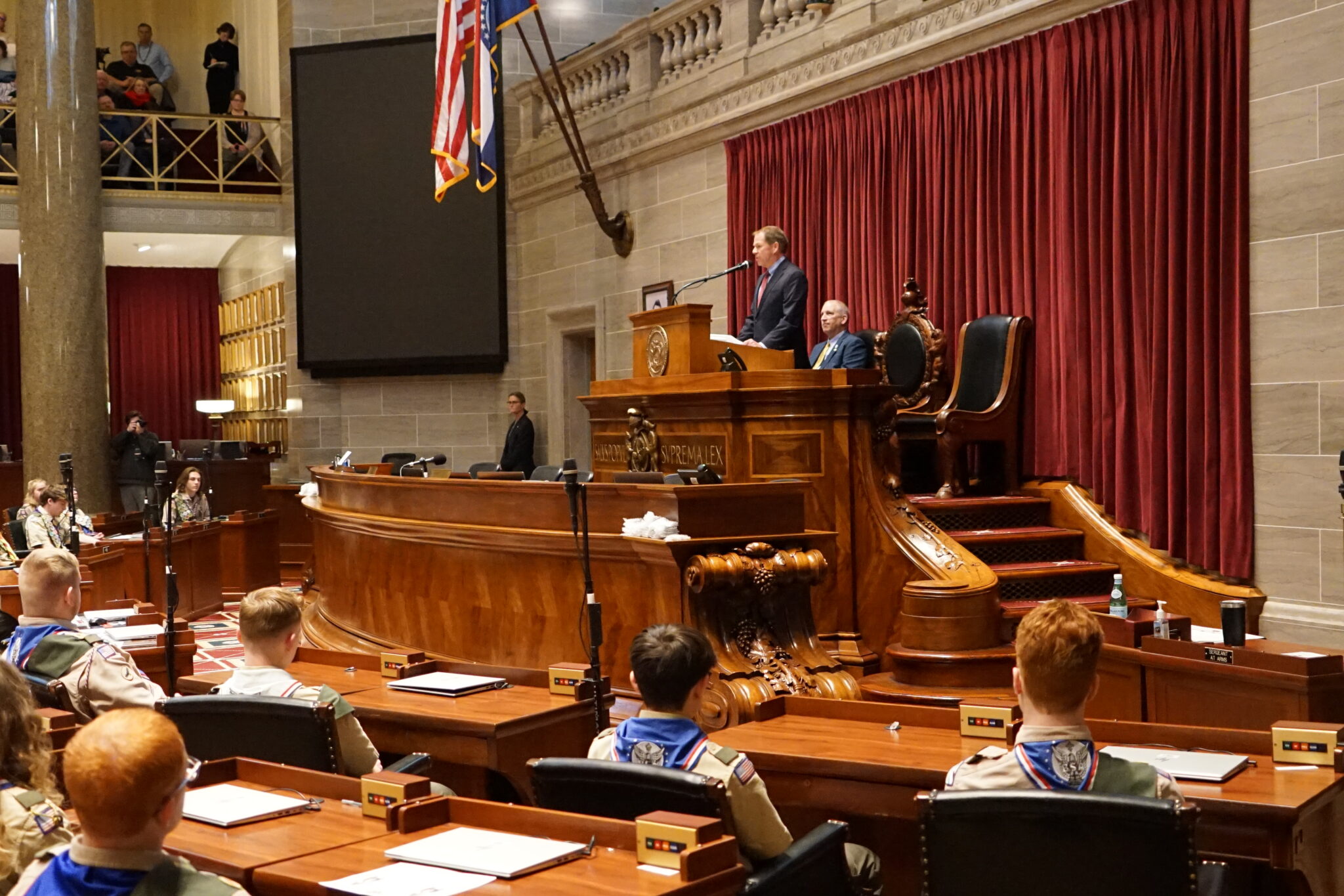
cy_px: 448
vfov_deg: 29.9
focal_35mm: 45
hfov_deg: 43.6
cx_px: 672
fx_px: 1680
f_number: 4
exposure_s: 1/100
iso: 6400
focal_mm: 30
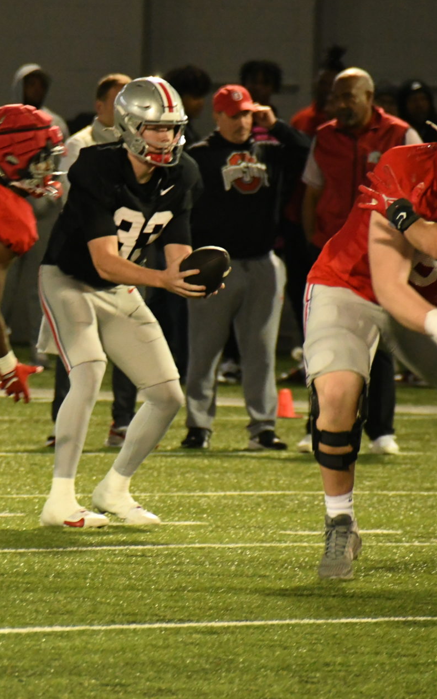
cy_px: 336
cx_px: 61
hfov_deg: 1.8
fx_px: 14174
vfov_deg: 2.8
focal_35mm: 744
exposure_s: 1/320
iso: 5000
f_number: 5.6
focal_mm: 300
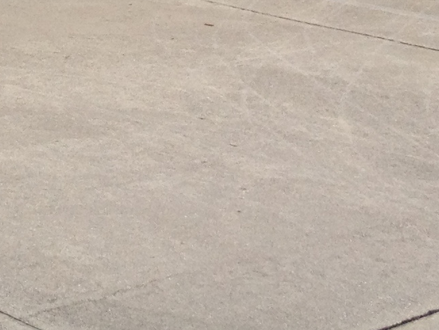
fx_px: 2232
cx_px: -149
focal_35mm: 176
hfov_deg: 10.9
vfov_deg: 7.8
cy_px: -473
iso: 50
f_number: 2.4
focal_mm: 4.28
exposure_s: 1/1842
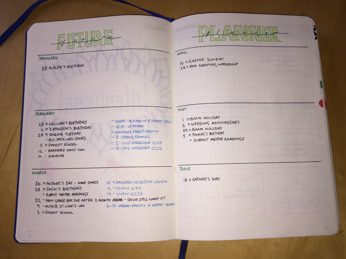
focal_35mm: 29
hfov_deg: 61.7
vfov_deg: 48.2
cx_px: 173
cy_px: 130
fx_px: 290
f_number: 2.2
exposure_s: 1/143
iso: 32
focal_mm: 4.15
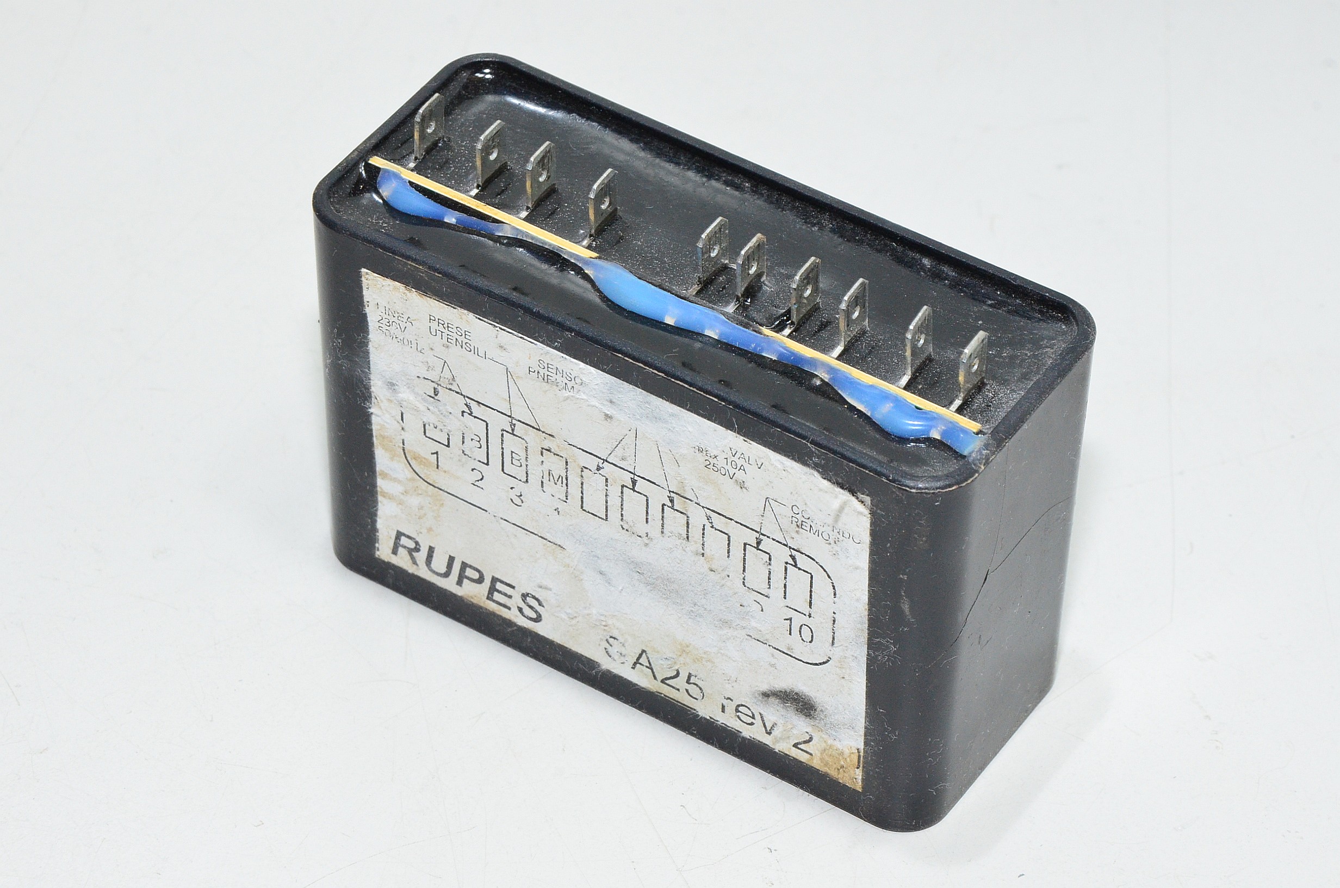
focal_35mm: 158
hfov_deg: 13.1
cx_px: 670
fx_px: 5850
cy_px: 444
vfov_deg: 8.7
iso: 1600
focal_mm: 105
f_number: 16
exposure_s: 1/50
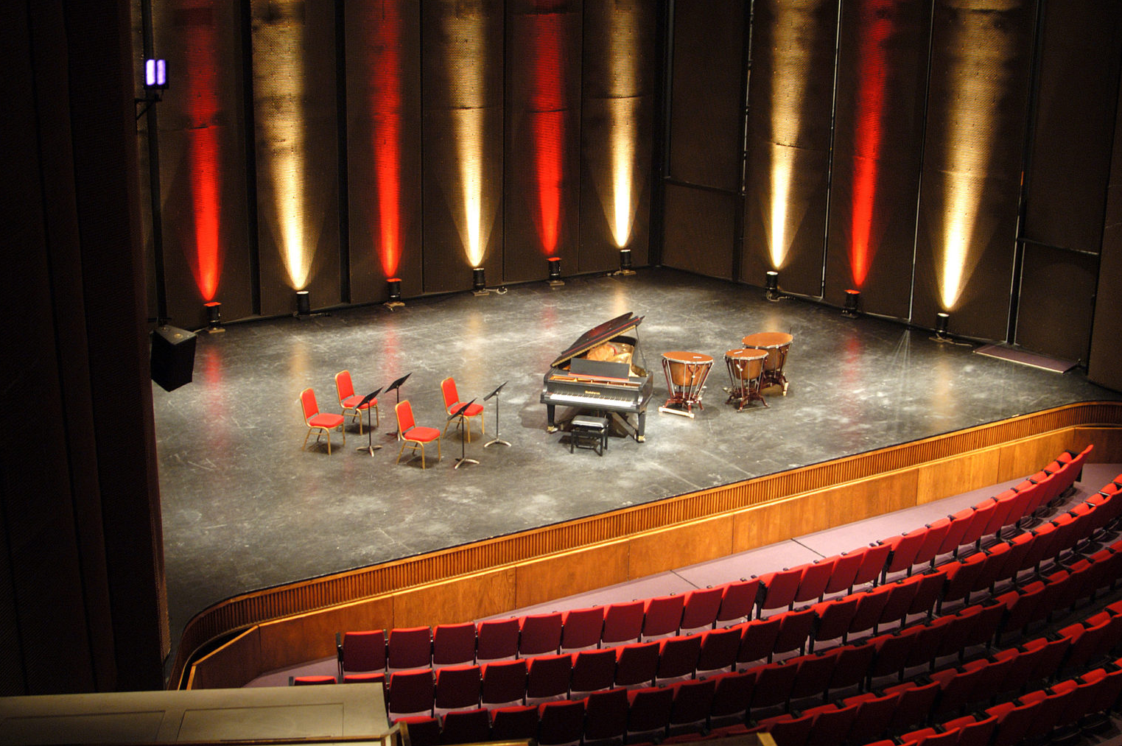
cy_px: 353
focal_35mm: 52
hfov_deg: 38.2
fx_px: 1619
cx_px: 578
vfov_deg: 25.9
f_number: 5
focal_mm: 30
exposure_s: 1/5
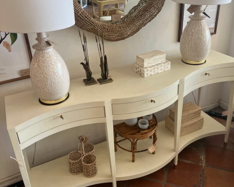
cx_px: 117
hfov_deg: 52.9
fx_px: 235
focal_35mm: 34
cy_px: 77
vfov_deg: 43.2
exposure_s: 1/120
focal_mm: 5.1
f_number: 1.6
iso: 125
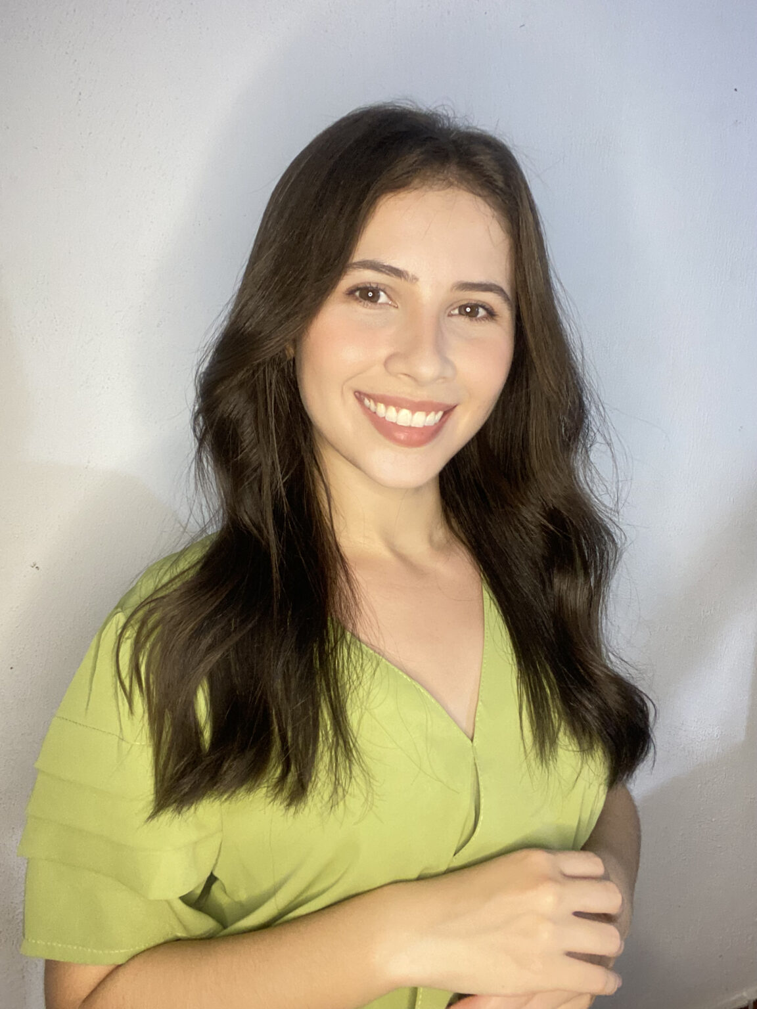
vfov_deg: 60.0
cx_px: 378
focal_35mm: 30
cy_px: 504
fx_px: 875
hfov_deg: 46.8
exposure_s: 1/40
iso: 400
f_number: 2.2
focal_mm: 2.71
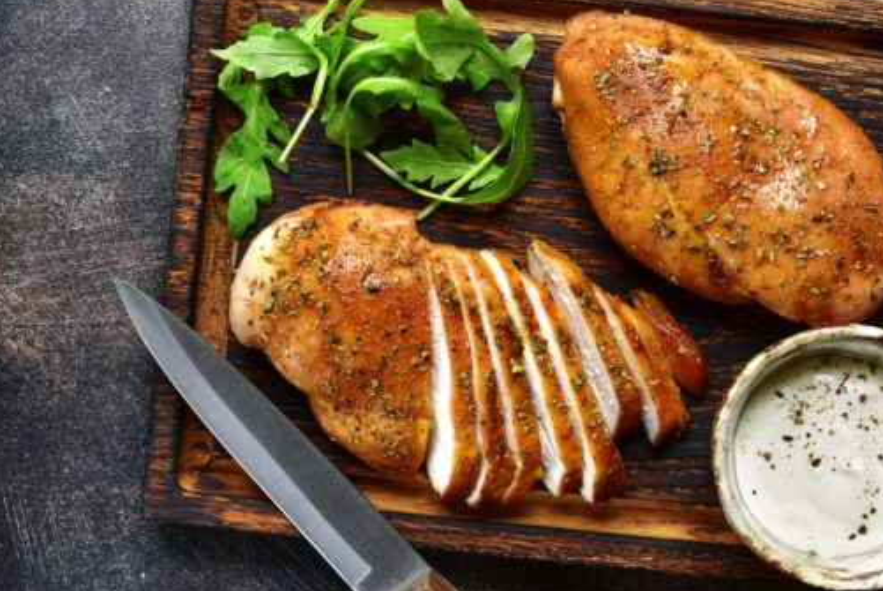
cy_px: 278
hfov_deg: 24.1
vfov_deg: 16.3
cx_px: 552
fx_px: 2062
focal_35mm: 84
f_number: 20
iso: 400
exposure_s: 1
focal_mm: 60
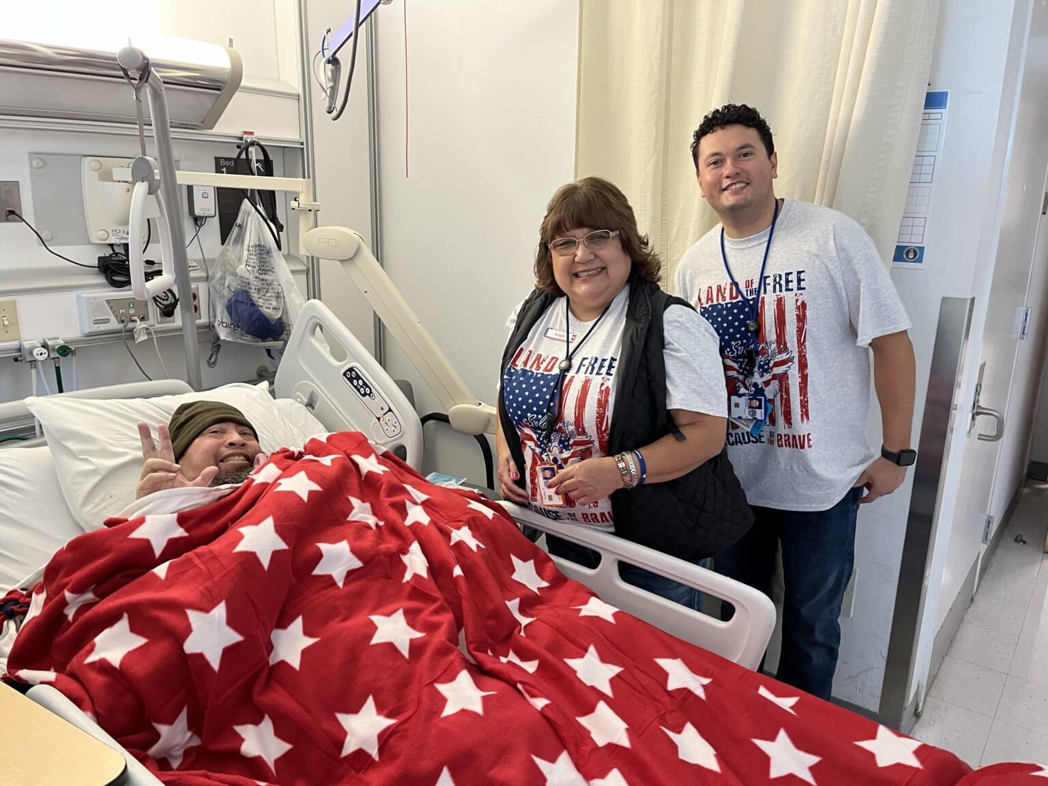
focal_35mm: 26
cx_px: 524
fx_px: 787
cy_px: 393
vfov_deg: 53.1
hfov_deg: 67.3
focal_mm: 5.1
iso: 200
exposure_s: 1/60
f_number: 1.6
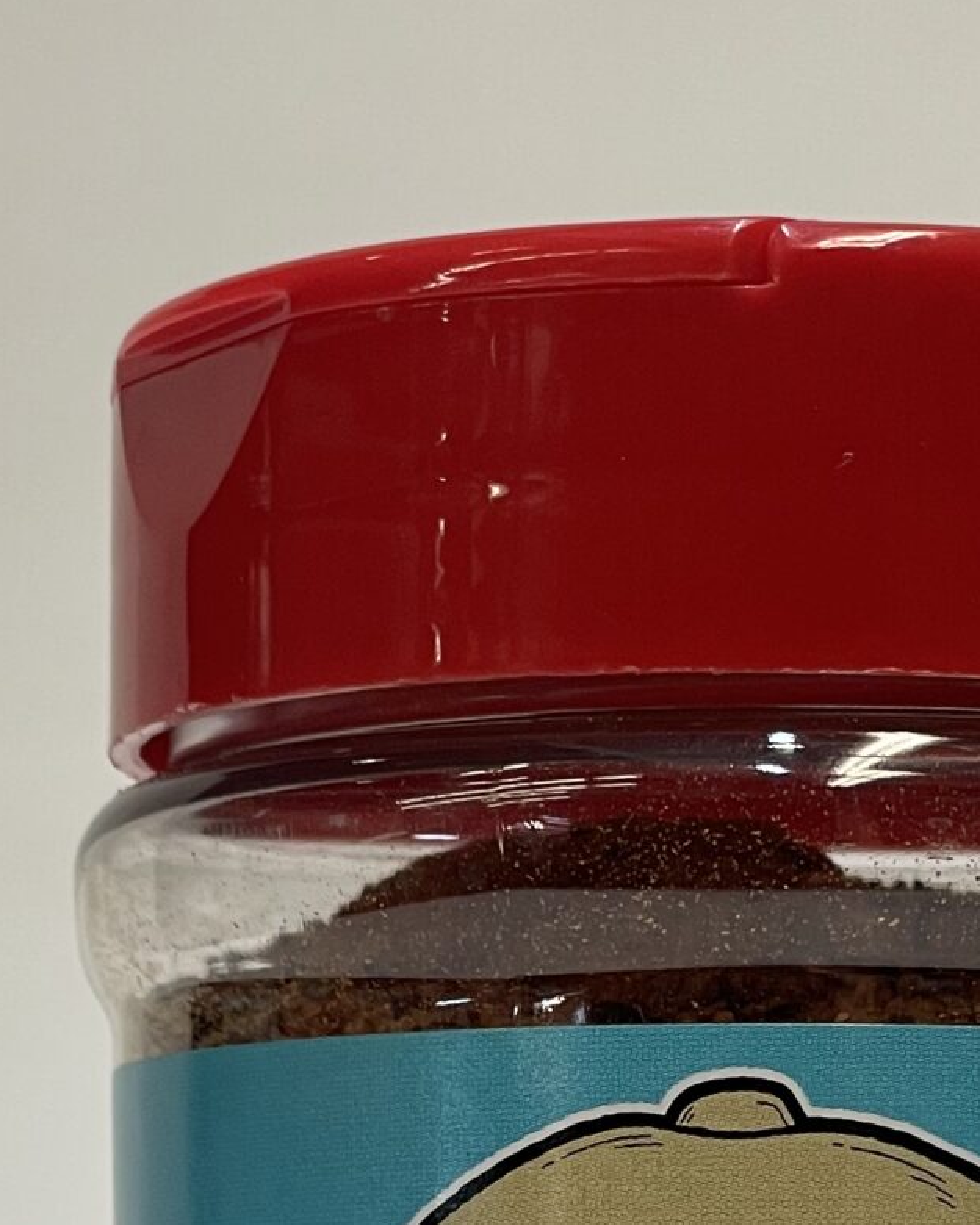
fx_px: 6021
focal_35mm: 166
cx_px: 767
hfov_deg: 9.3
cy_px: 1866
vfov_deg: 11.1
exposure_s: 1/120
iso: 32
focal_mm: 6
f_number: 2
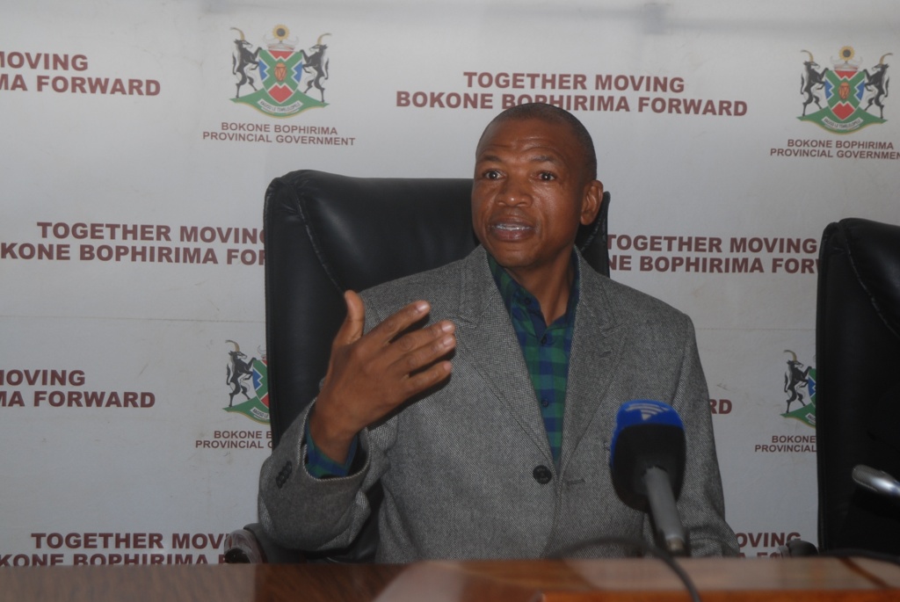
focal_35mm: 84
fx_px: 2102
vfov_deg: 16.3
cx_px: 450
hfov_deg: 24.2
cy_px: 301
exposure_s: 1/60
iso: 200
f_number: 5
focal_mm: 56
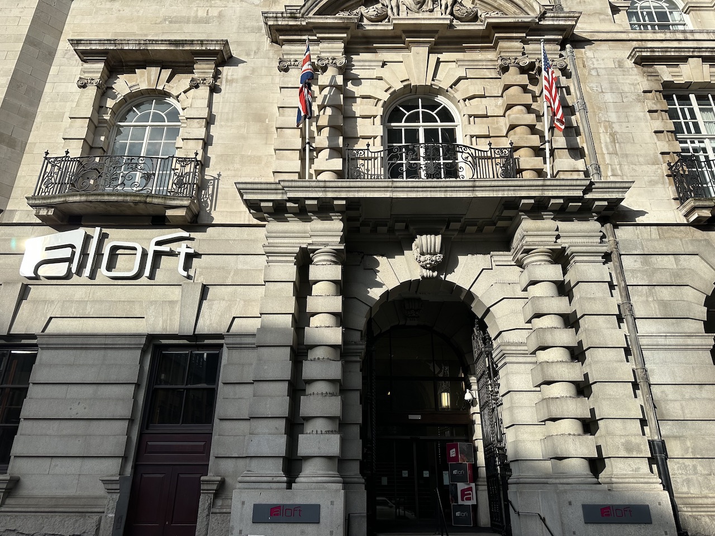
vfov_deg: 56.8
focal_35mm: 24
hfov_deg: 71.6
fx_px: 496
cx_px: 358
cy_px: 268
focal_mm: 6.86
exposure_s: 1/3356
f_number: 1.78
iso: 80
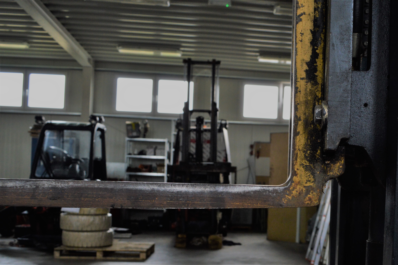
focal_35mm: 30
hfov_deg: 62.0
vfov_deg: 43.5
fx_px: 331
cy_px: 132
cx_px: 199
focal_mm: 20
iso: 400
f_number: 5.6
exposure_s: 1/60
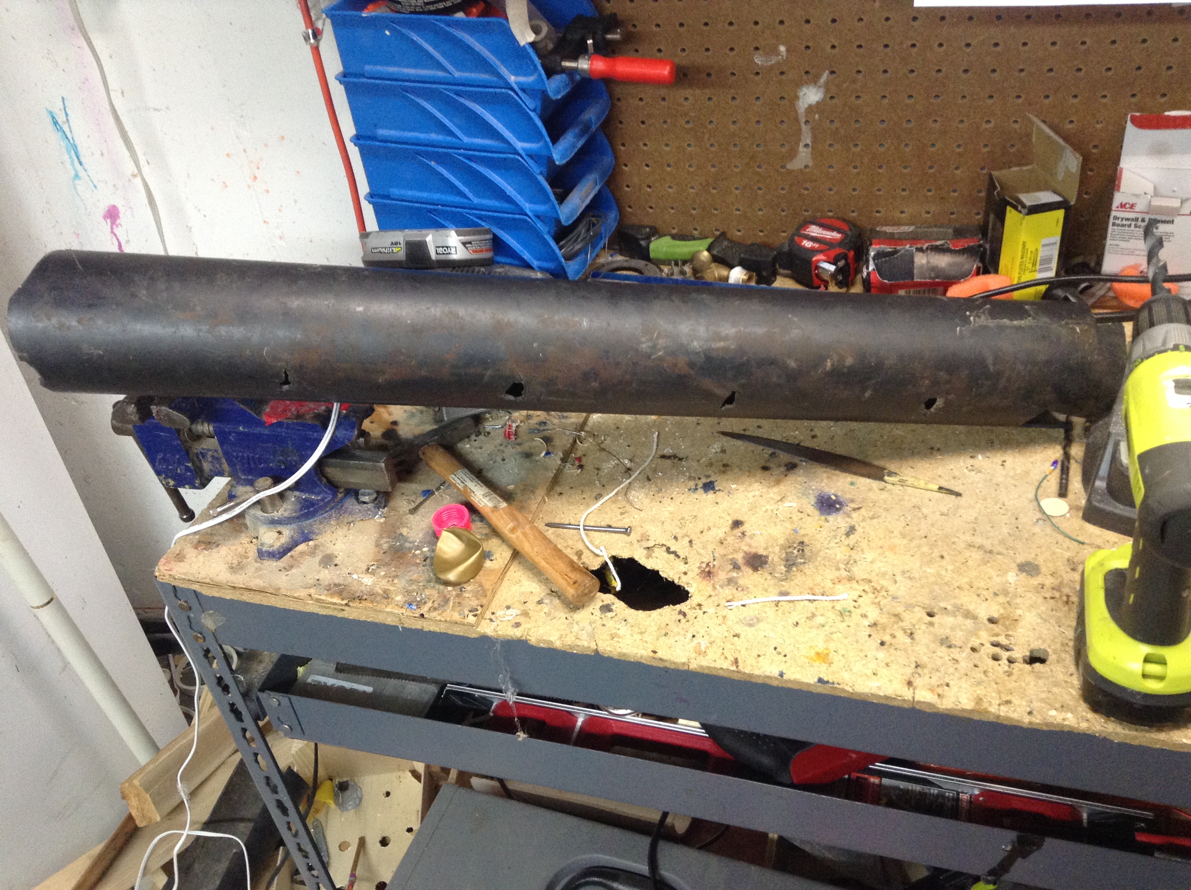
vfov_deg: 42.8
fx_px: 1134
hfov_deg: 55.4
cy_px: 445
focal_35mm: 33
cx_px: 596
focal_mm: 3.3
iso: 125
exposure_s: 1/24
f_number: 2.4
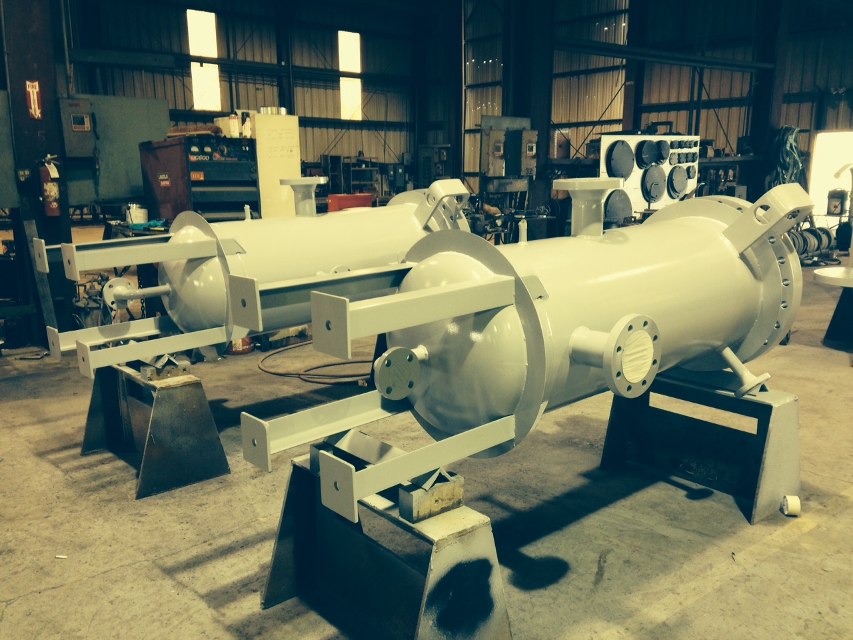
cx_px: 426
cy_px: 320
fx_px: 813
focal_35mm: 33
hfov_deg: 55.4
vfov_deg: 42.9
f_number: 2.4
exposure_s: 1/20
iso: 64
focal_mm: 4.12
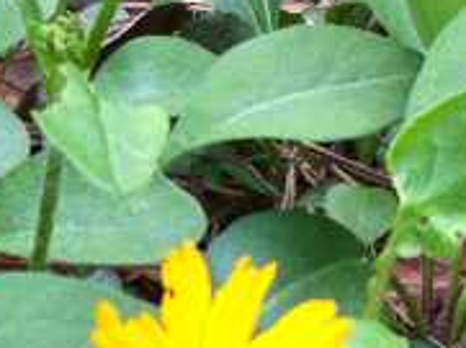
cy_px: 295
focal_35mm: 198
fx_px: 2660
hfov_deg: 9.9
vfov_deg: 7.5
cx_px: 5
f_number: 2.8
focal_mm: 3.85
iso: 100
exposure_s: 1/120
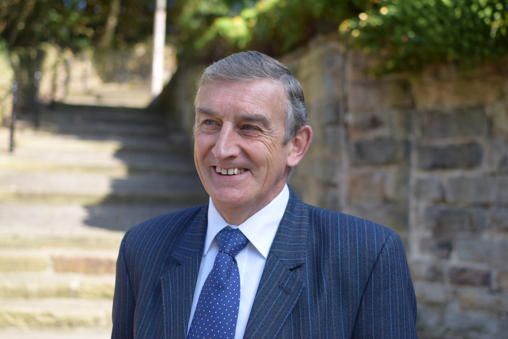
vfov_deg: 25.8
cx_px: 254
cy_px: 170
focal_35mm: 52
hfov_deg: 37.8
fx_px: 741
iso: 200
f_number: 2.8
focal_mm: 35
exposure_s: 1/1000
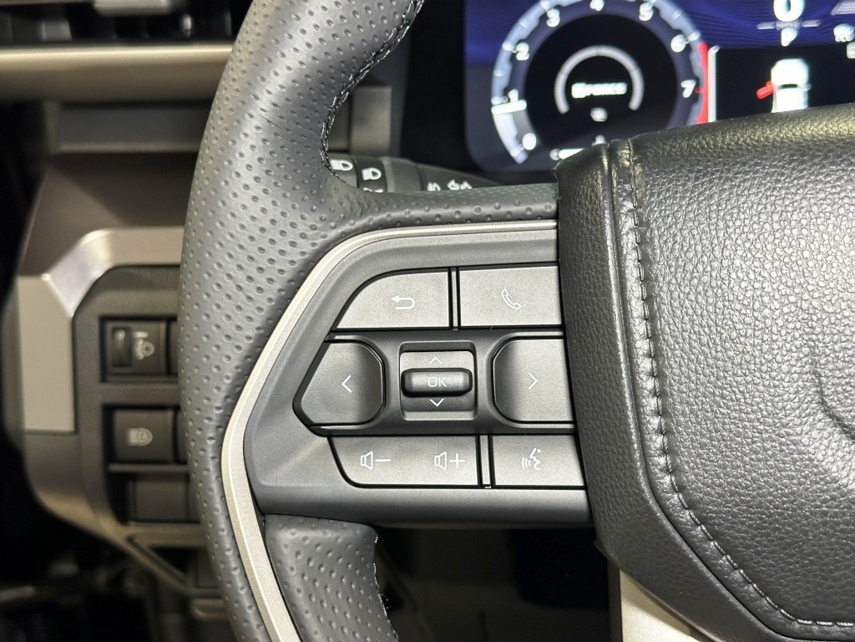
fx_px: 1186
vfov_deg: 30.3
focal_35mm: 48
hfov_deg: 39.7
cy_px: 321
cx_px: 428
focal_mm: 6.86
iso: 320
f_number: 1.78
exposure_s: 1/40
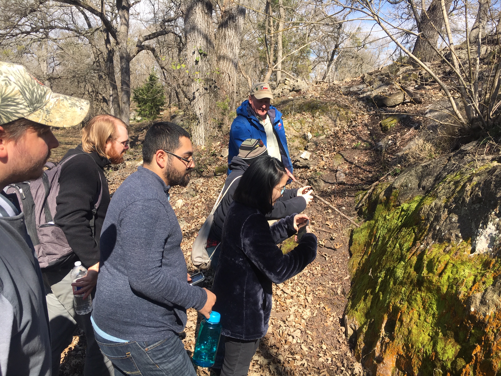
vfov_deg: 48.2
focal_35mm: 29
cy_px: 188
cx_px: 250
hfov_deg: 61.7
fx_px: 420
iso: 25
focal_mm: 4.15
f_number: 2.2
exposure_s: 1/801
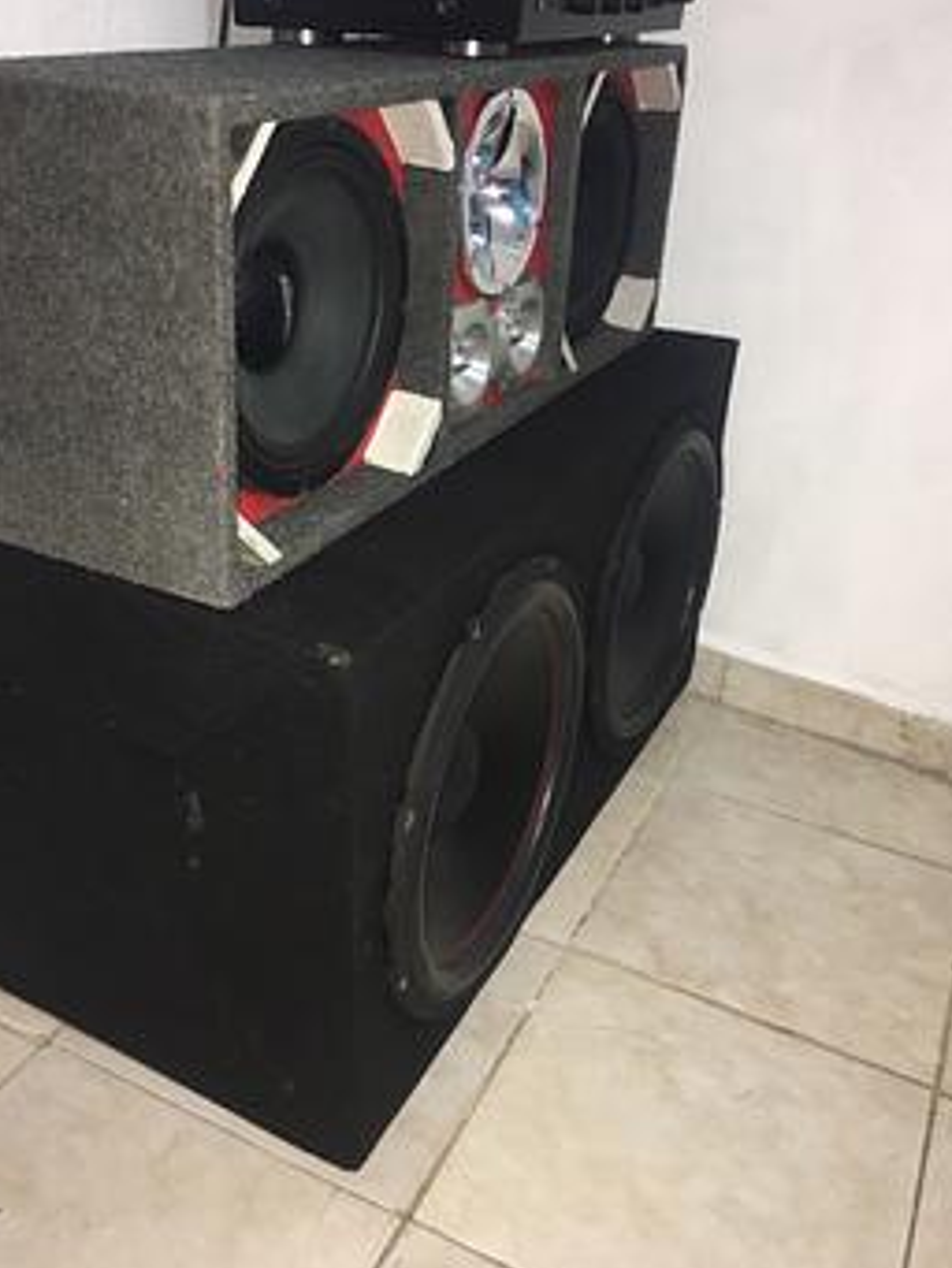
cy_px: 554
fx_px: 1246
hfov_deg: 41.7
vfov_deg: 53.8
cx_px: 405
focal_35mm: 34
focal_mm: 4.15
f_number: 2.2
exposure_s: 1/16
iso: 80
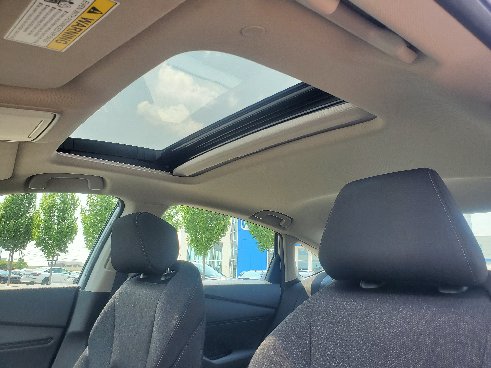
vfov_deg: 53.1
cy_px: 184
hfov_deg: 67.3
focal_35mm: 26
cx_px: 246
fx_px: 369
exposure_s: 1/343
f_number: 2.4
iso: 50
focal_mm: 4.3
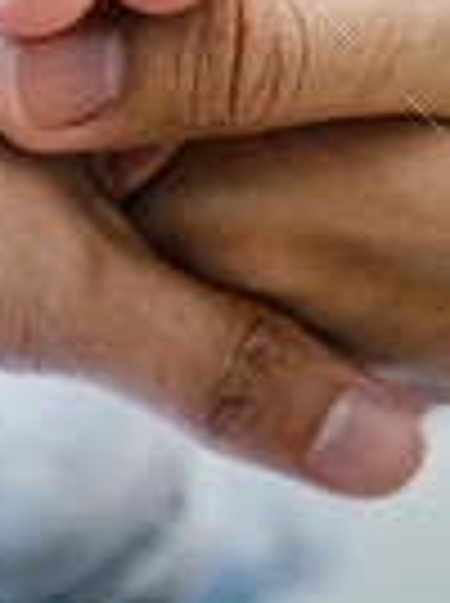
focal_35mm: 225
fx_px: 3912
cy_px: -34
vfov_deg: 8.7
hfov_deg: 6.5
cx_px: 720
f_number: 2.8
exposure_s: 1/250
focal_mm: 35.3
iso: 400
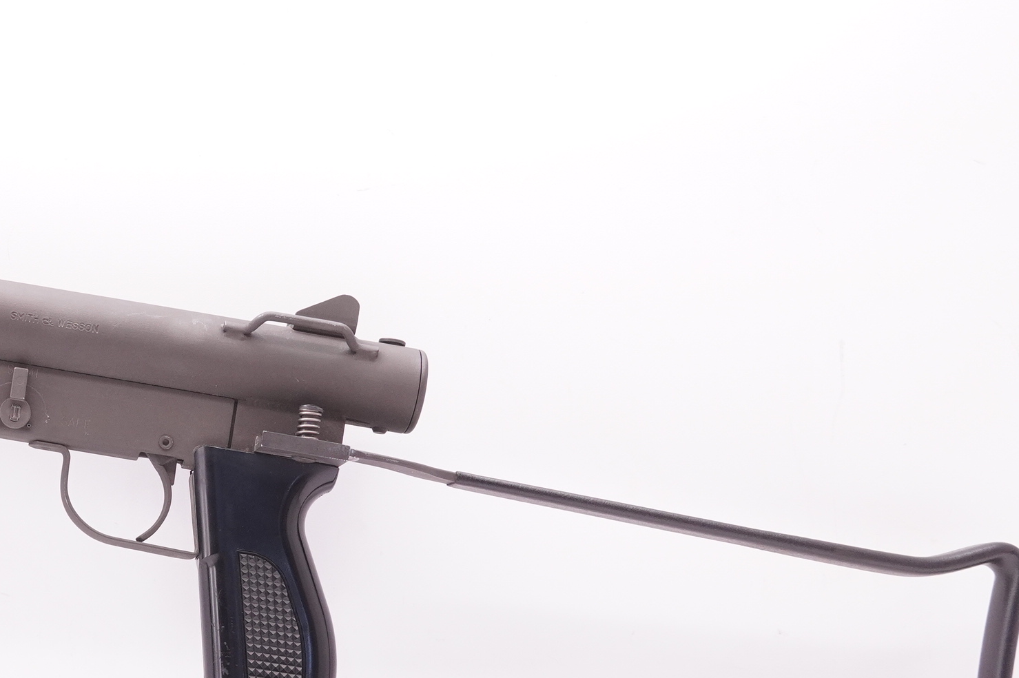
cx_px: 76
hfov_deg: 31.2
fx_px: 1725
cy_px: 542
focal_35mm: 61
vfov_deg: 21.9
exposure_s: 1/125
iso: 1000
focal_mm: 20
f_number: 5.6
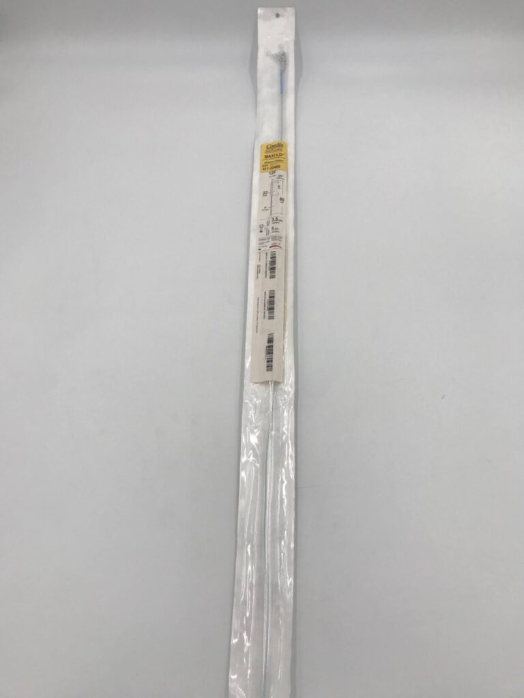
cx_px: 262
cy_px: 349
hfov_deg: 49.7
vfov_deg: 63.4
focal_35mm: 28
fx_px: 565
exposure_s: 1/341
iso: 20
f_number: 1.8
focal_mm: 3.99
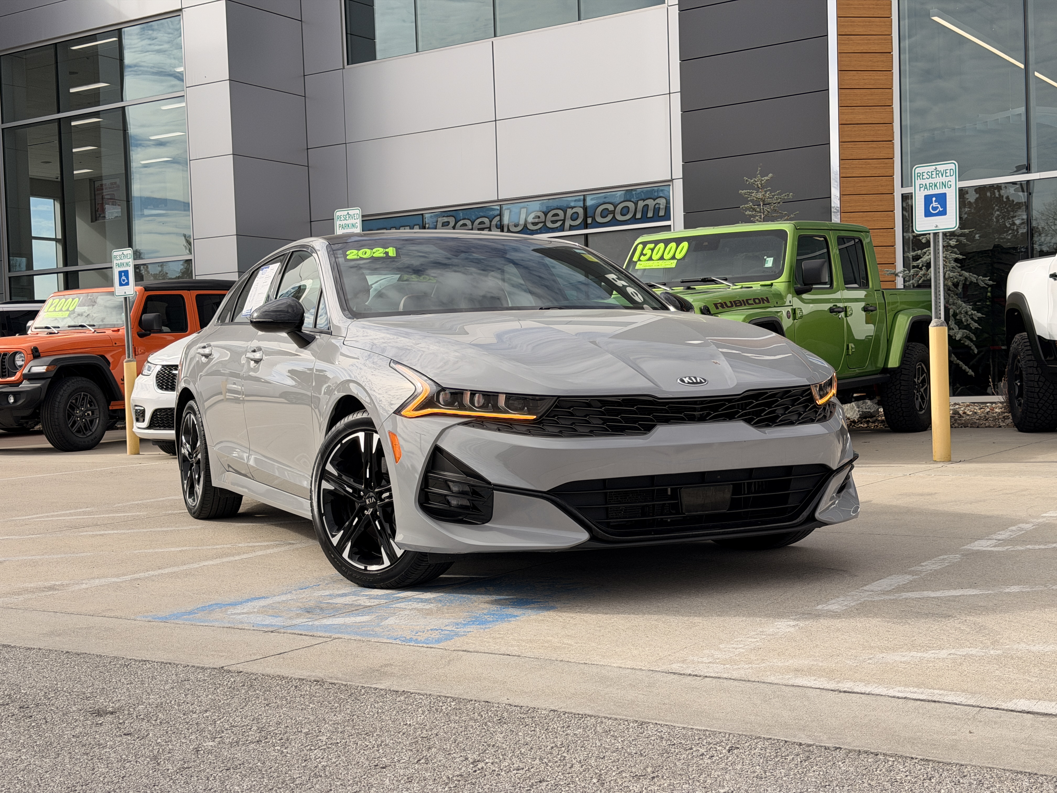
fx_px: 1466
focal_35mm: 48
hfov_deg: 39.7
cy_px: 396
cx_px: 528
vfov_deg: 30.3
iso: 64
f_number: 1.78
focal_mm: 6.76
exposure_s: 1/4878
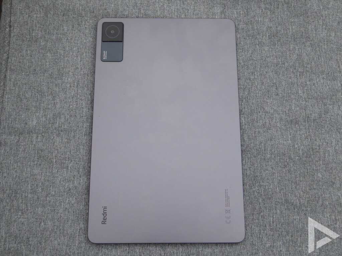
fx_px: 454
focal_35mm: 46
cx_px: 171
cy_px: 128
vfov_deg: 31.5
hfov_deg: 41.2
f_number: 3.9
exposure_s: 1/400
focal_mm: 7.8
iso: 100
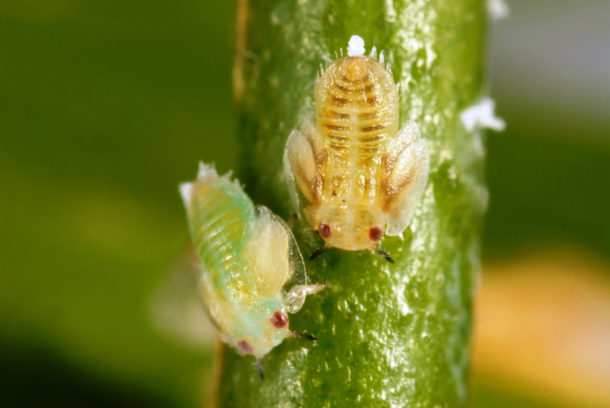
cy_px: 204
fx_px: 5088
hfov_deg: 6.9
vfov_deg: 4.6
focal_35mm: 300
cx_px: 305
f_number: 16
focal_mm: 200
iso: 100
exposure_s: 1/60
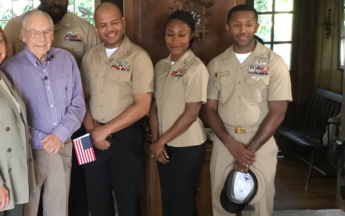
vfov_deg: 24.4
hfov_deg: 37.2
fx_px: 498
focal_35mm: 53
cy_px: 91
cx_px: 83
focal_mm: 3.3
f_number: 2.4
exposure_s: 1/30
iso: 160
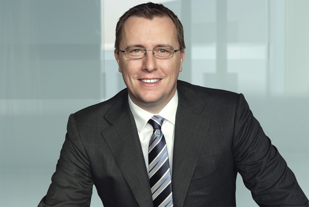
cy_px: 104
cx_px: 154
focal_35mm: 75
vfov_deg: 18.2
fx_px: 645
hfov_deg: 27.0
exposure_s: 1/25
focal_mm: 50
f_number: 5
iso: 200
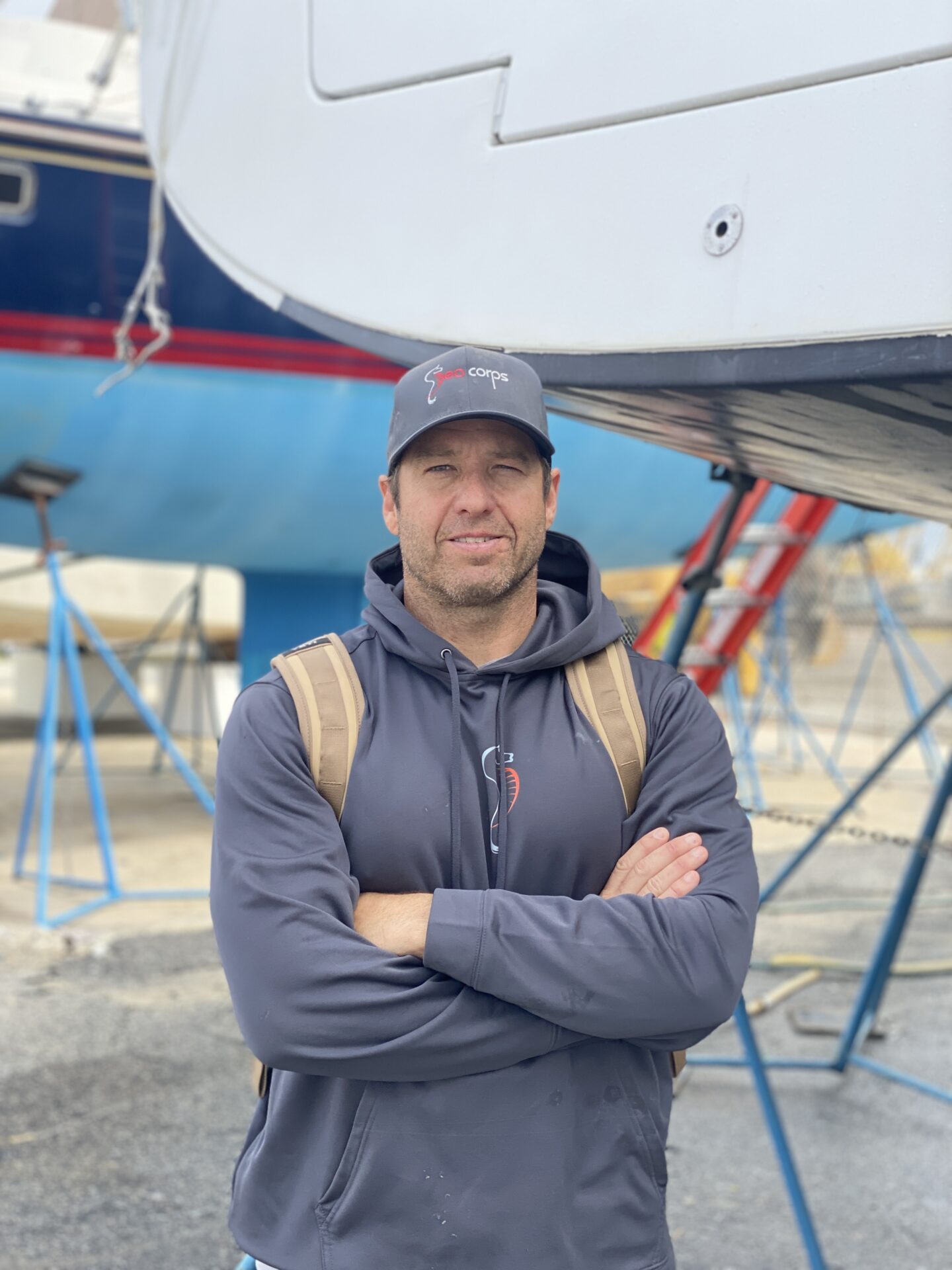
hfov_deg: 28.0
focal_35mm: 52
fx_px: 1907
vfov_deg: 36.8
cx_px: 476
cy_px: 635
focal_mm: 6
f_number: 2
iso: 20
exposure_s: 1/695
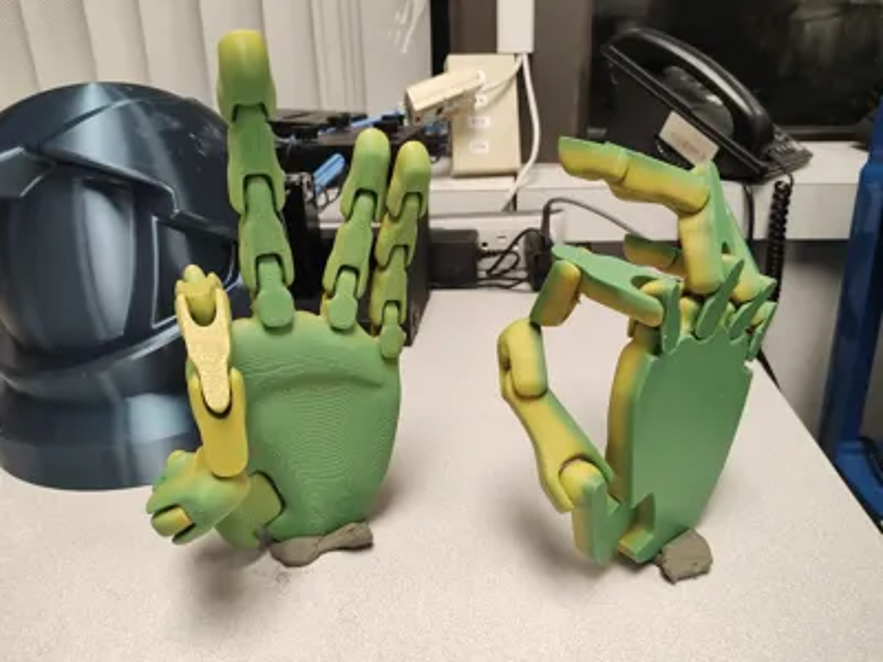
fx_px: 638
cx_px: 442
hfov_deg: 69.4
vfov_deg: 54.9
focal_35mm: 25
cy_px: 331
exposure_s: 1/60.1
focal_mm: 4.15
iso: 463
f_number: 1.5
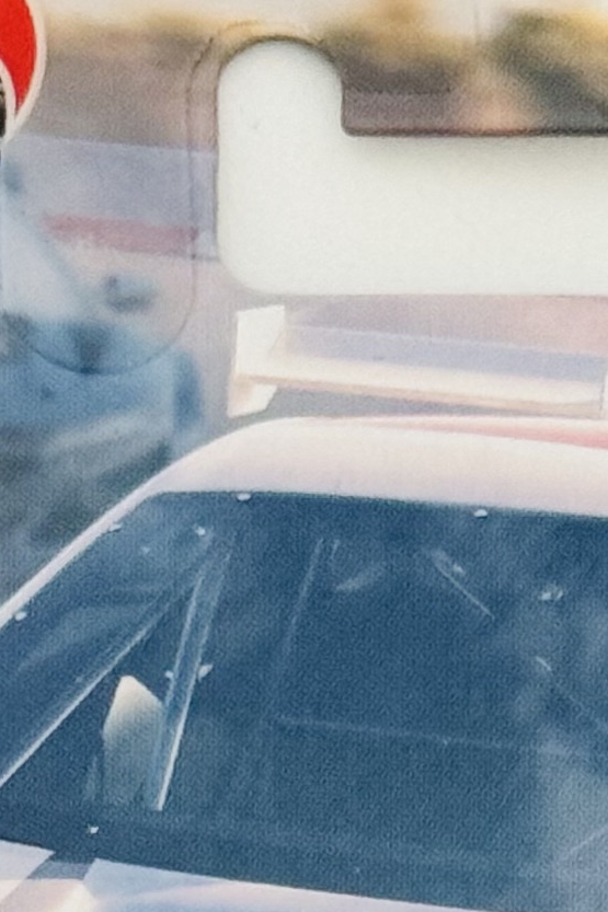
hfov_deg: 5.7
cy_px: 1506
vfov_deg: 8.3
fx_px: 6082
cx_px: 324
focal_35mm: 240
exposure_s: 1/60
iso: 250
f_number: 1.78
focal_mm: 6.76
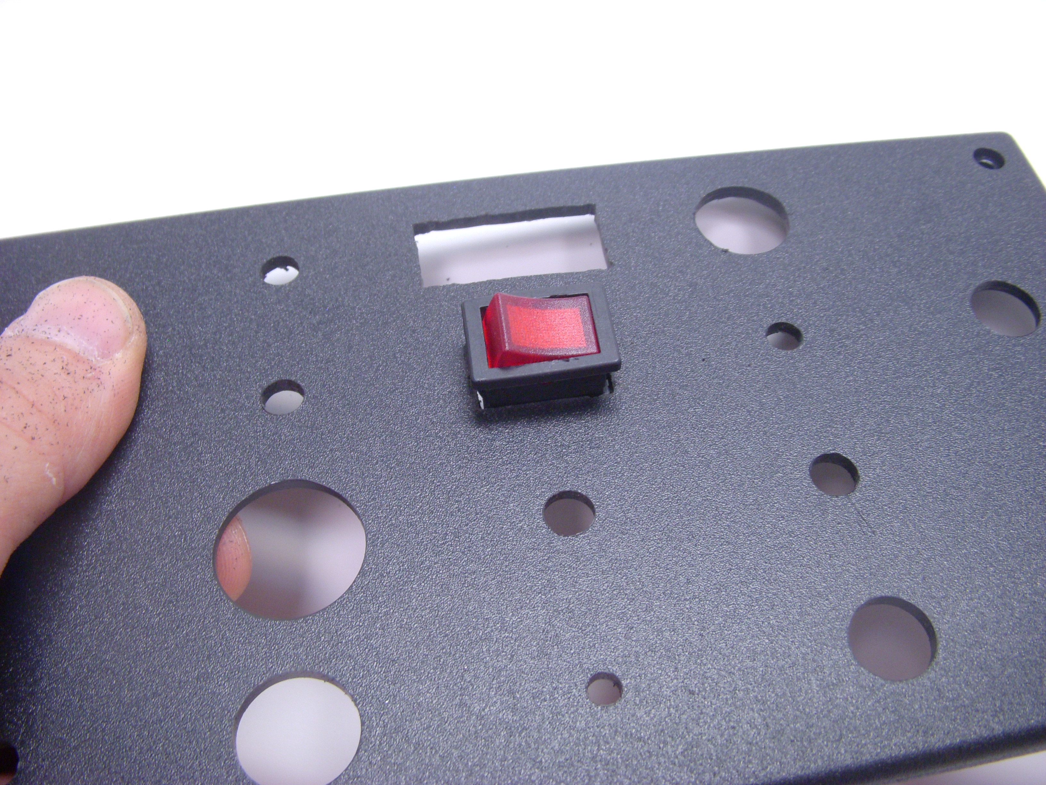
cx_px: 523
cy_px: 392
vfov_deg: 37.7
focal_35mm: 38
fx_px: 1148
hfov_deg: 49.0
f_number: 3.3
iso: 200
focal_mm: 6.3
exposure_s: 1/15
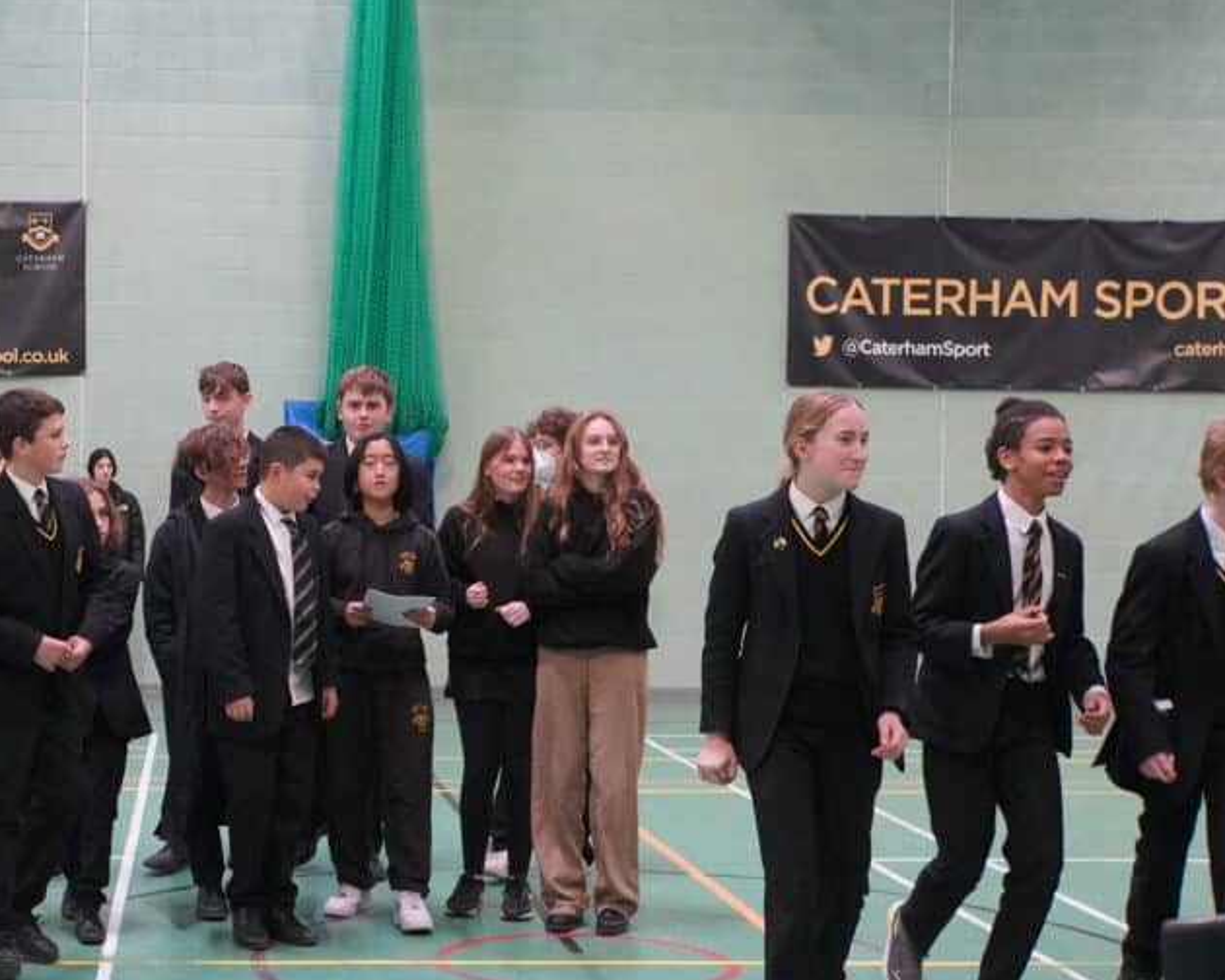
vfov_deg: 25.0
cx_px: 296
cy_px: 561
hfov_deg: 30.4
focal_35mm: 61
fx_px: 2212
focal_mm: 27
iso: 8000
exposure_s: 1/160
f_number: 4
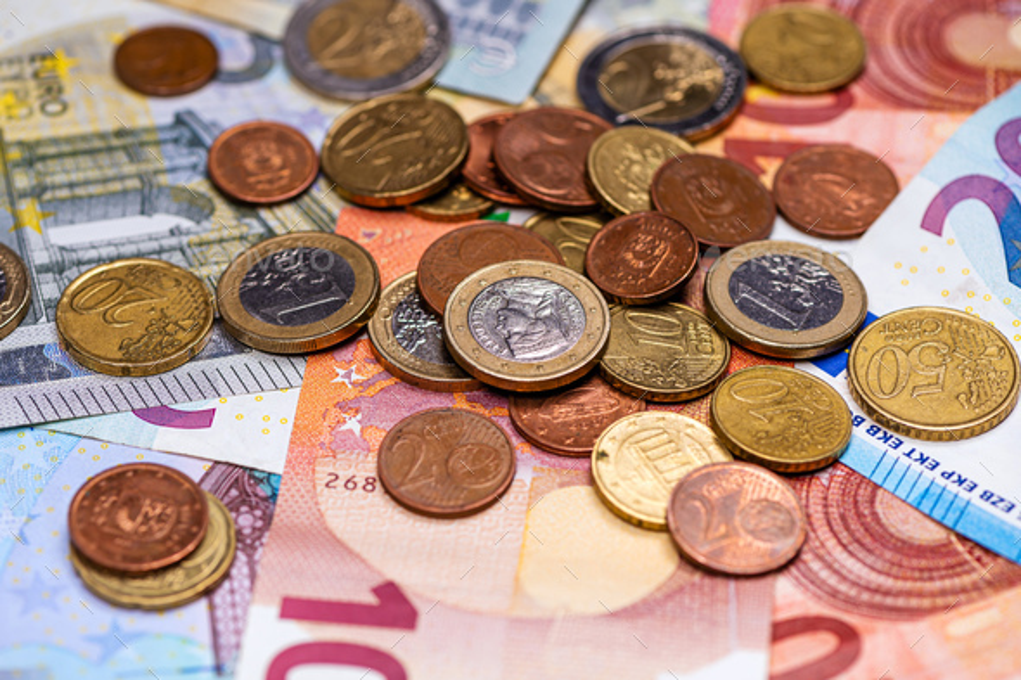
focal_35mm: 105
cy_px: 340
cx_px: 510
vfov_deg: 13.0
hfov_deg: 19.5
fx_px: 2977
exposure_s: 1/1250
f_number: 8
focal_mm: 105
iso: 100
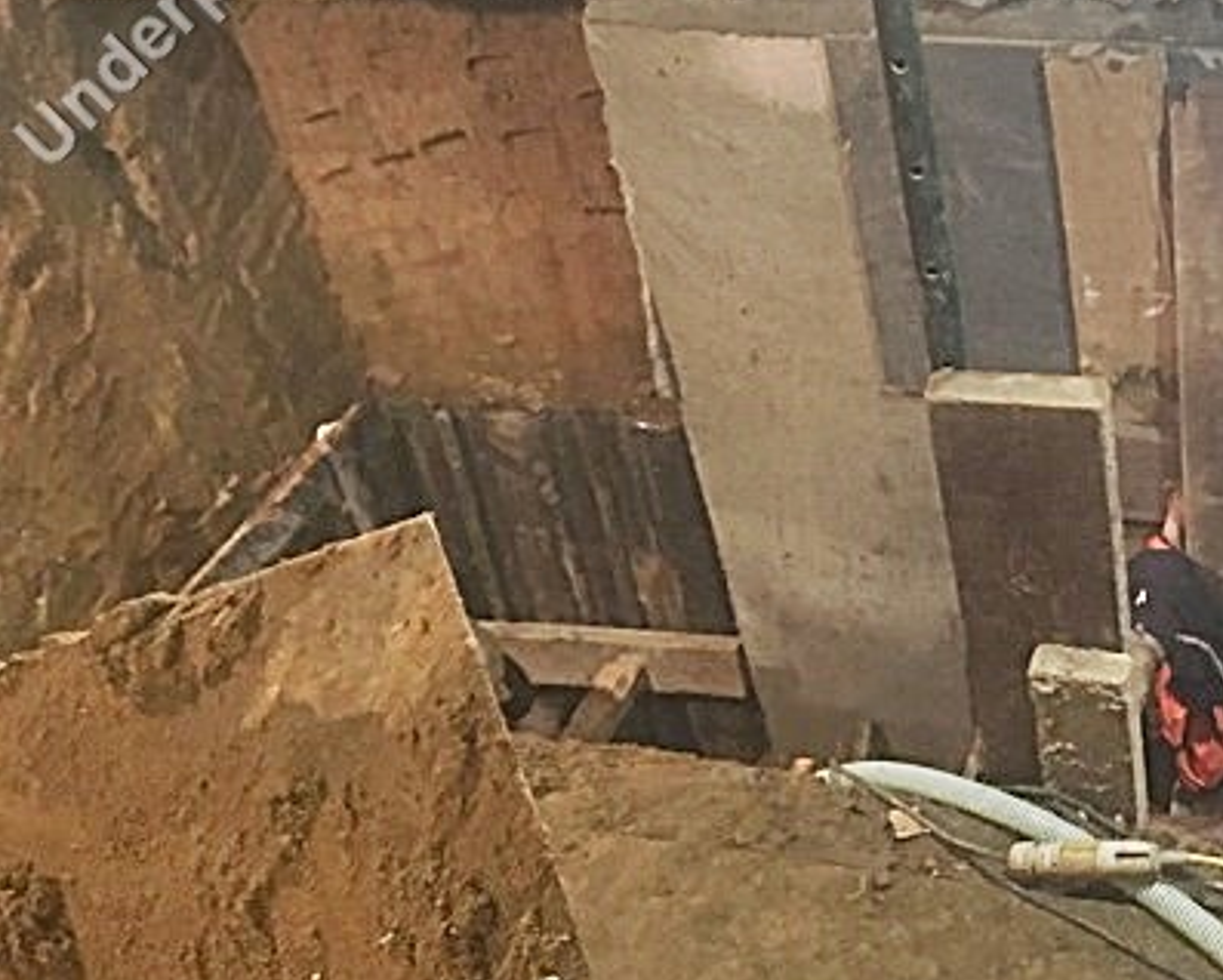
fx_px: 2064
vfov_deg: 26.7
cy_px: 410
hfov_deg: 30.6
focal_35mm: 57
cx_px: 1229
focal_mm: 4.15
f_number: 2.2
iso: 400
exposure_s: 1/17
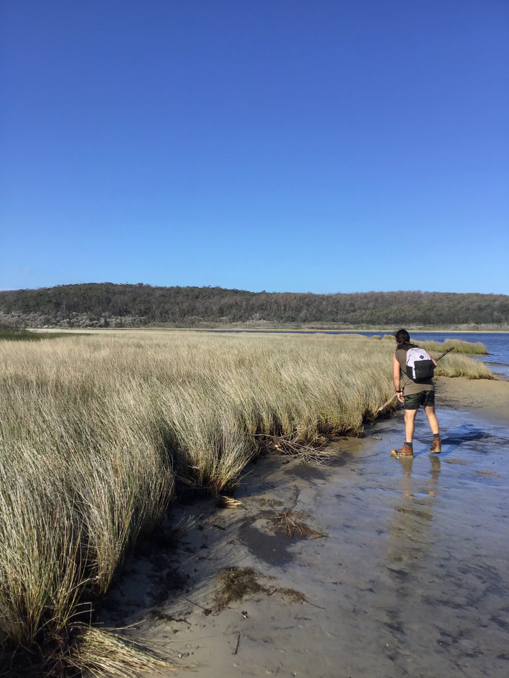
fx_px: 608
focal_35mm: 31
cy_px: 339
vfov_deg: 58.4
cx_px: 254
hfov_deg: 45.4
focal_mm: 3.3
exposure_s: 1/1274
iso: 25
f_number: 2.4
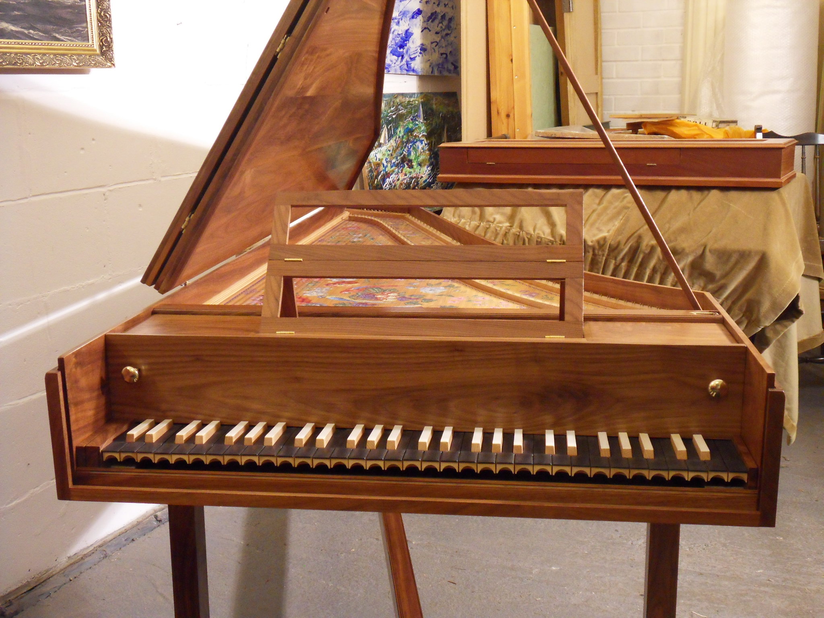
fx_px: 1071
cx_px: 412
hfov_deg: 42.1
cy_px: 309
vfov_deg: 32.2
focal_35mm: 45
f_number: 4.2
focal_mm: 7.9
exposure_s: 1/15
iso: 400
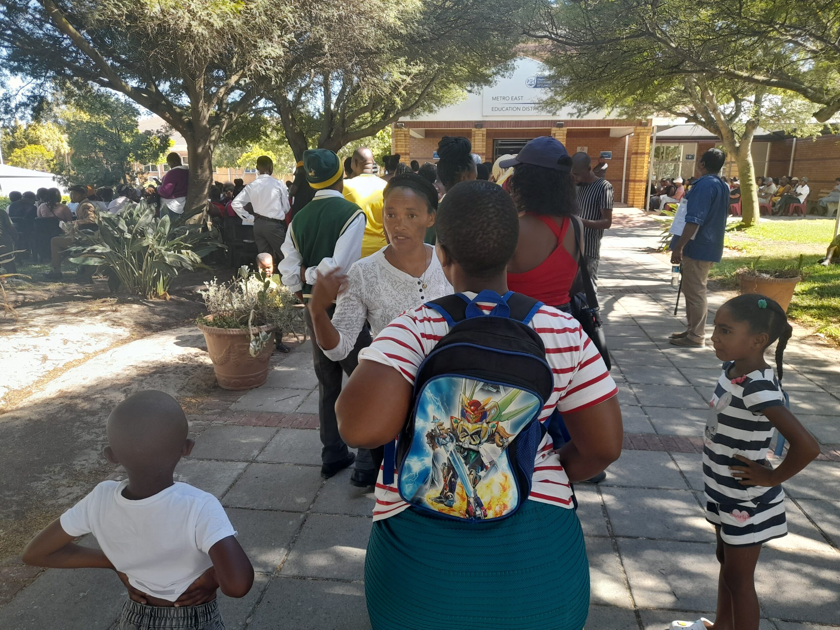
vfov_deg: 54.9
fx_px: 607
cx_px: 420
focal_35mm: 25
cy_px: 315
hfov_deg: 69.4
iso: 25
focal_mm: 4.6
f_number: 2
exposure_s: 1/50
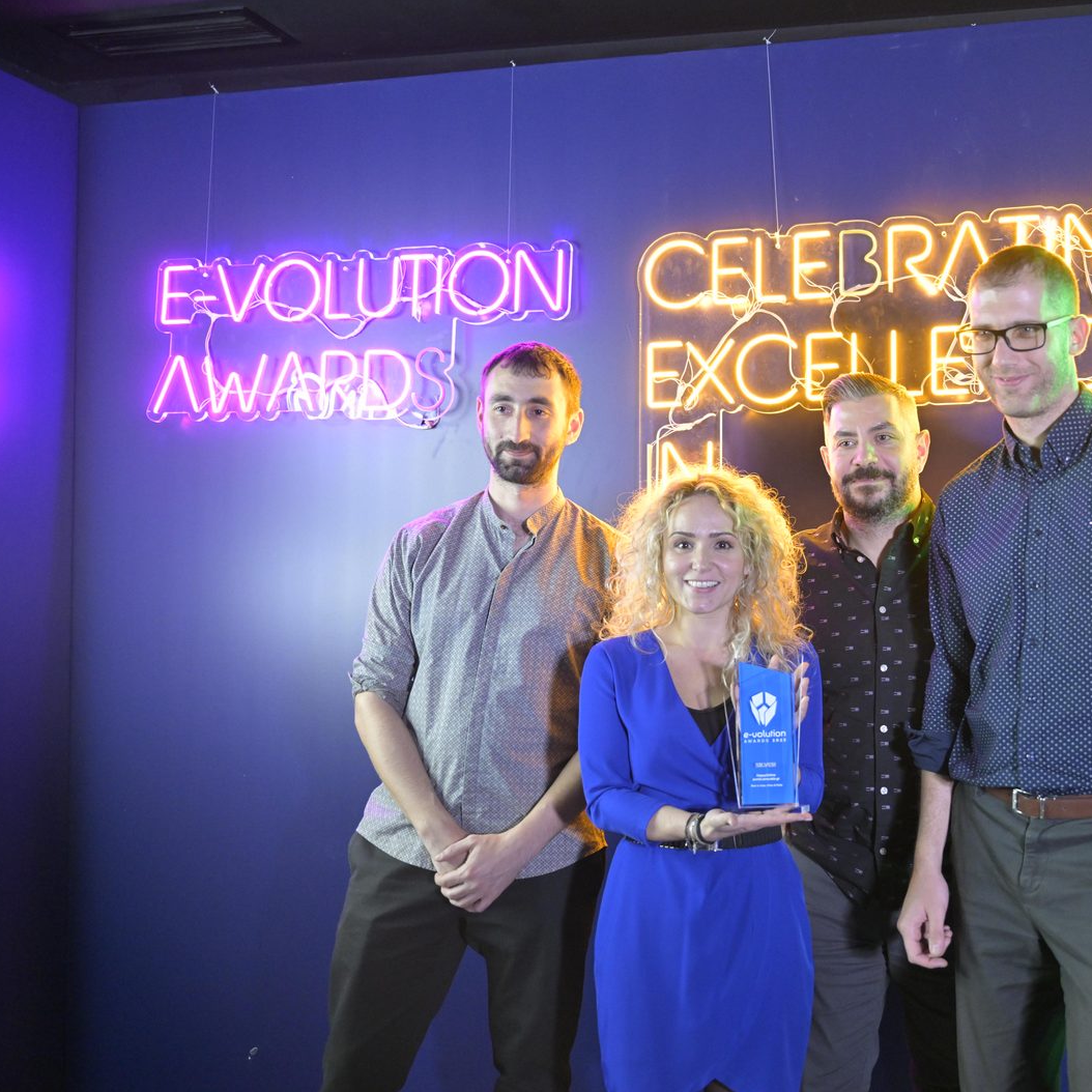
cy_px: 552
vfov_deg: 41.3
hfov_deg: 40.3
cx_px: 799
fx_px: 1451
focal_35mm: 41
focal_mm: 31.5
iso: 2500
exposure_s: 1/100
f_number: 2.8
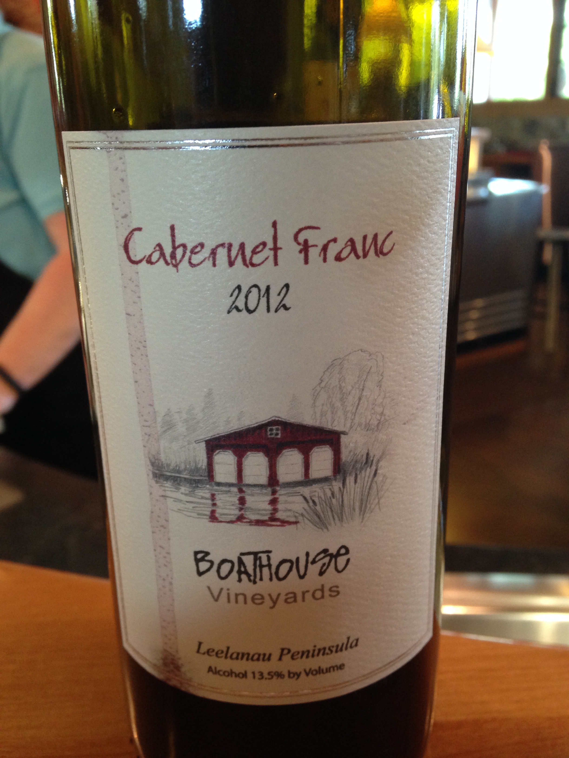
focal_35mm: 33
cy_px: 379
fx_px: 723
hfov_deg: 42.9
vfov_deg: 55.4
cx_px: 284
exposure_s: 1/20
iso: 160
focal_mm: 4.12
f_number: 2.4
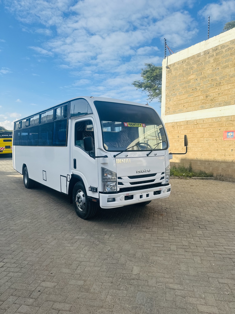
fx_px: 217
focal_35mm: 24
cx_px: 118
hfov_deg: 56.8
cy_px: 157
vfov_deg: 71.6
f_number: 1.78
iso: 80
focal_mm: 6.86
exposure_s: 1/2660
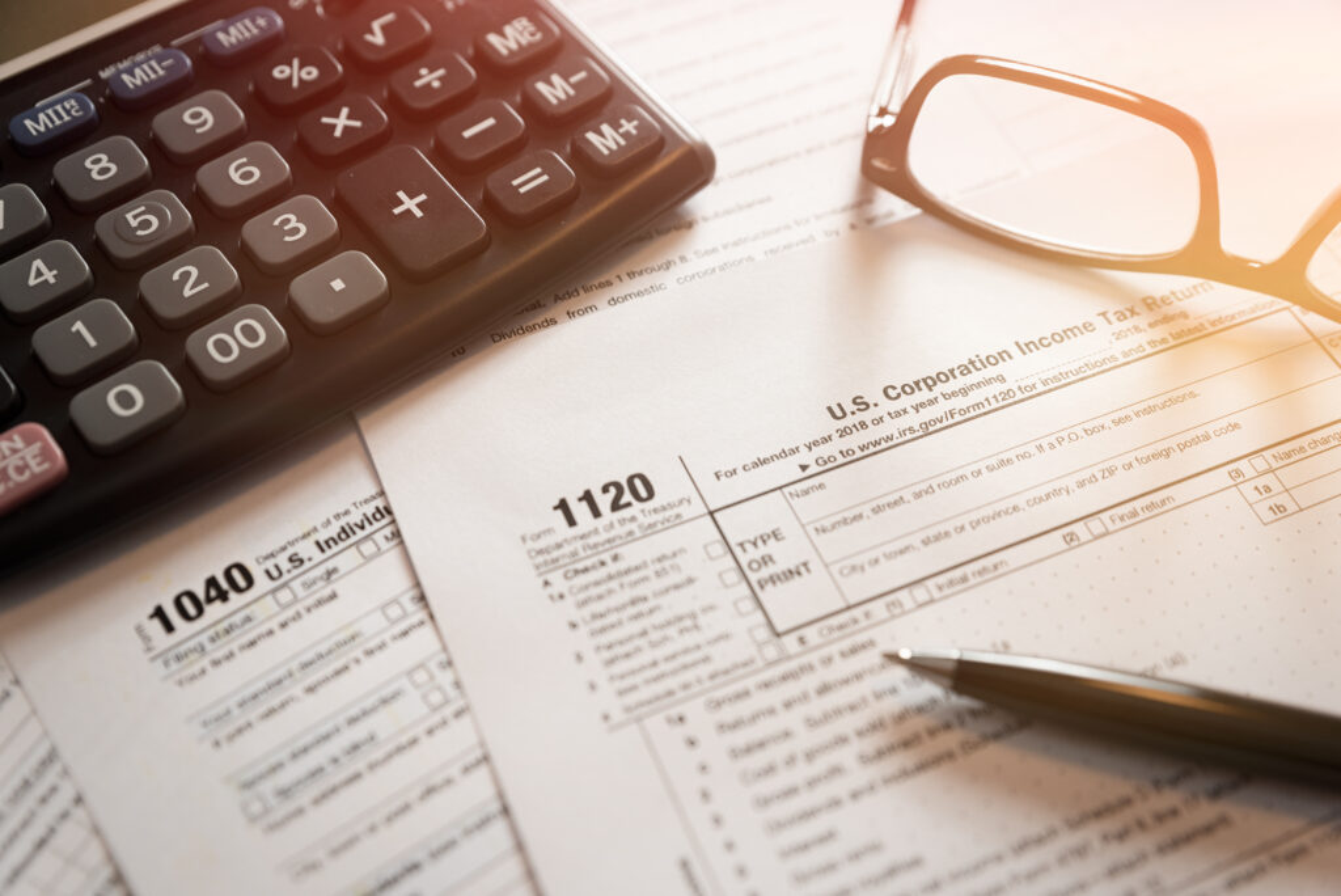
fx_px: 1714
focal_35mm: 46
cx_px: 670
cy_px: 448
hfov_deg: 42.7
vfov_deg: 29.3
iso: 200
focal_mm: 46
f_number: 4.5
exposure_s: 1/100
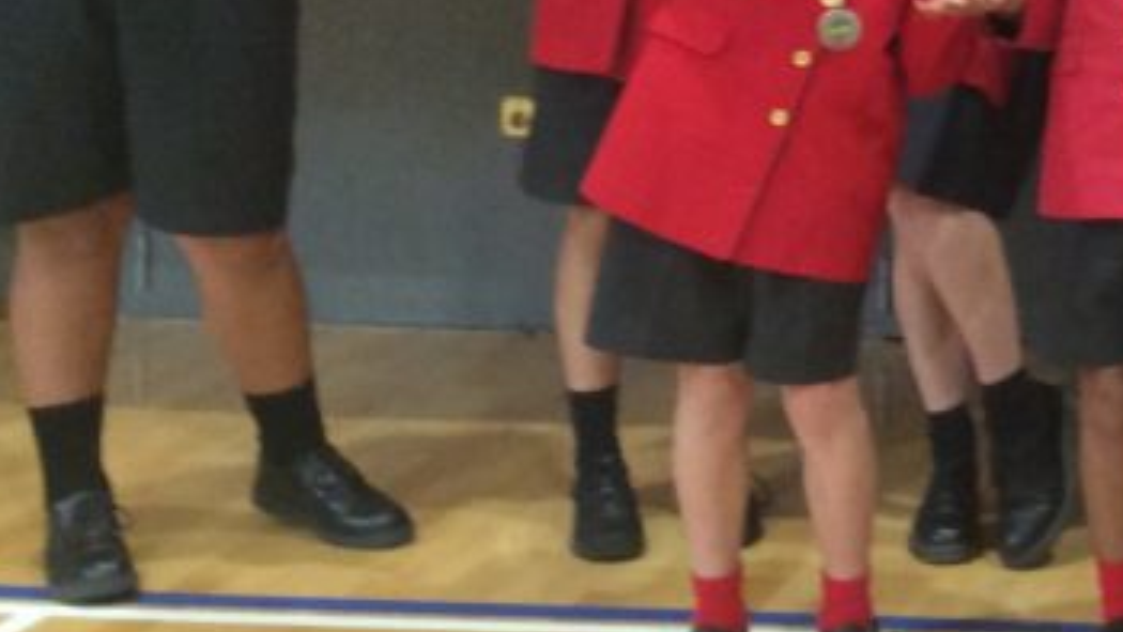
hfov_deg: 19.1
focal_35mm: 102
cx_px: 1524
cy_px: -236
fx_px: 3038
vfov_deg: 11.5
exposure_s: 1/25
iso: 125
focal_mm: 3.3
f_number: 2.4
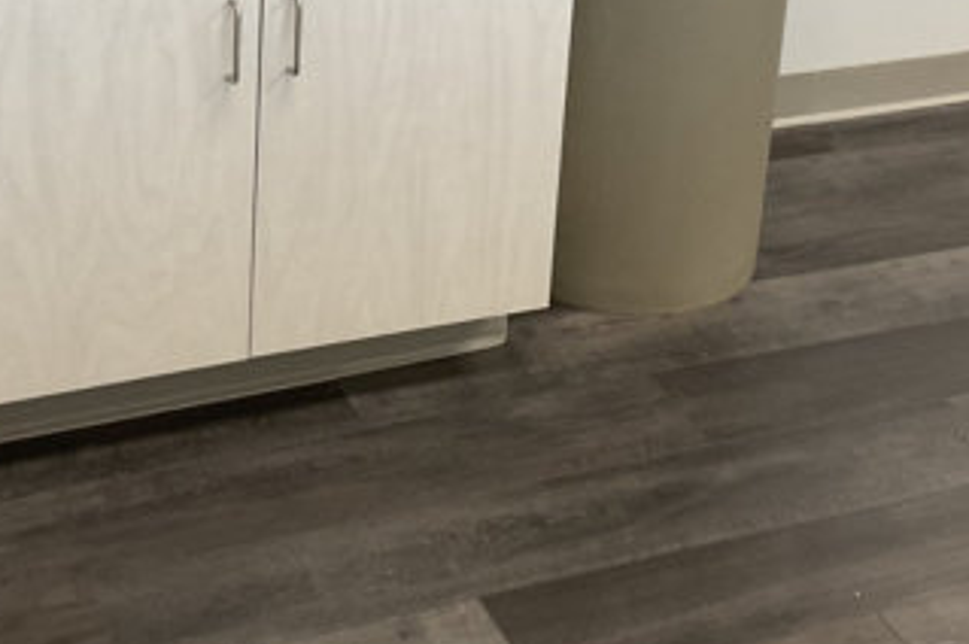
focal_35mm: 77
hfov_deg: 26.3
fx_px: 2070
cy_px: -134
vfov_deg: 16.9
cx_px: 460
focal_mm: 3
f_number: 1.8
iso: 50
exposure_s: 1/60
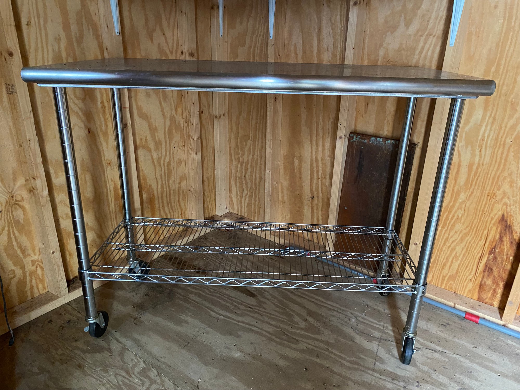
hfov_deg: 67.3
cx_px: 260
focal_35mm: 26
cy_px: 195
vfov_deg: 53.1
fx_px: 391
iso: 640
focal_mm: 4.25
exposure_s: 1/32
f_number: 1.8
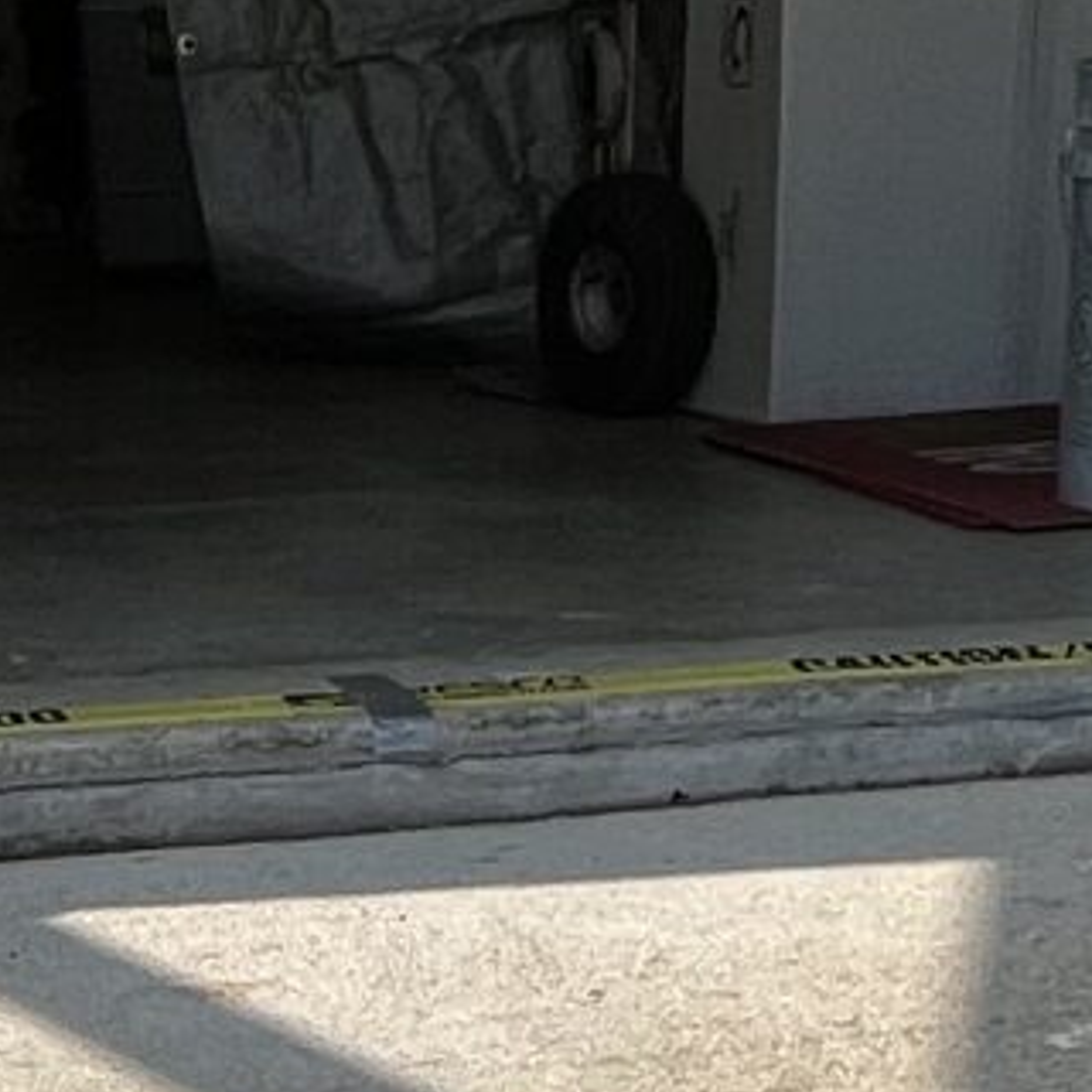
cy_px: 1949
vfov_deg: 16.1
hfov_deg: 18.7
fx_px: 3284
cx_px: 198
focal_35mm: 92
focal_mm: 1.57
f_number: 1.8
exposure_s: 1/1845
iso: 32
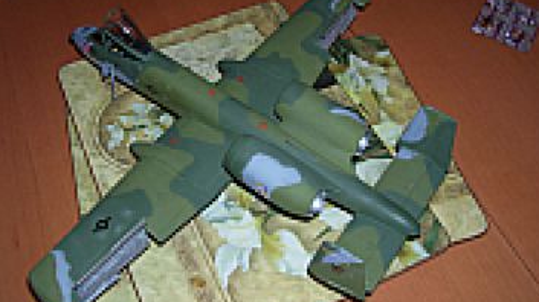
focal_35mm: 42
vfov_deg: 28.3
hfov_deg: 48.4
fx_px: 600
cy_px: 134
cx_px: 255
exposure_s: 1/60
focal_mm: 5.6
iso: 80
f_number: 2.7
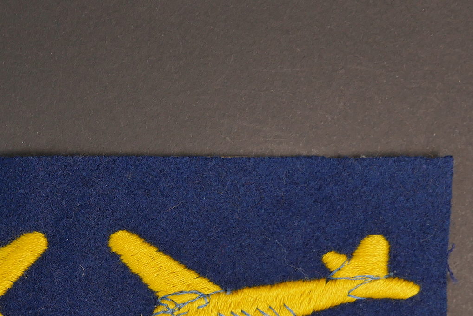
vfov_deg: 14.9
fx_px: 1182
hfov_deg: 22.1
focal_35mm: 90
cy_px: 324
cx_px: 55
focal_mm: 22
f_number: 3.2
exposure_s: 1/50
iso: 200
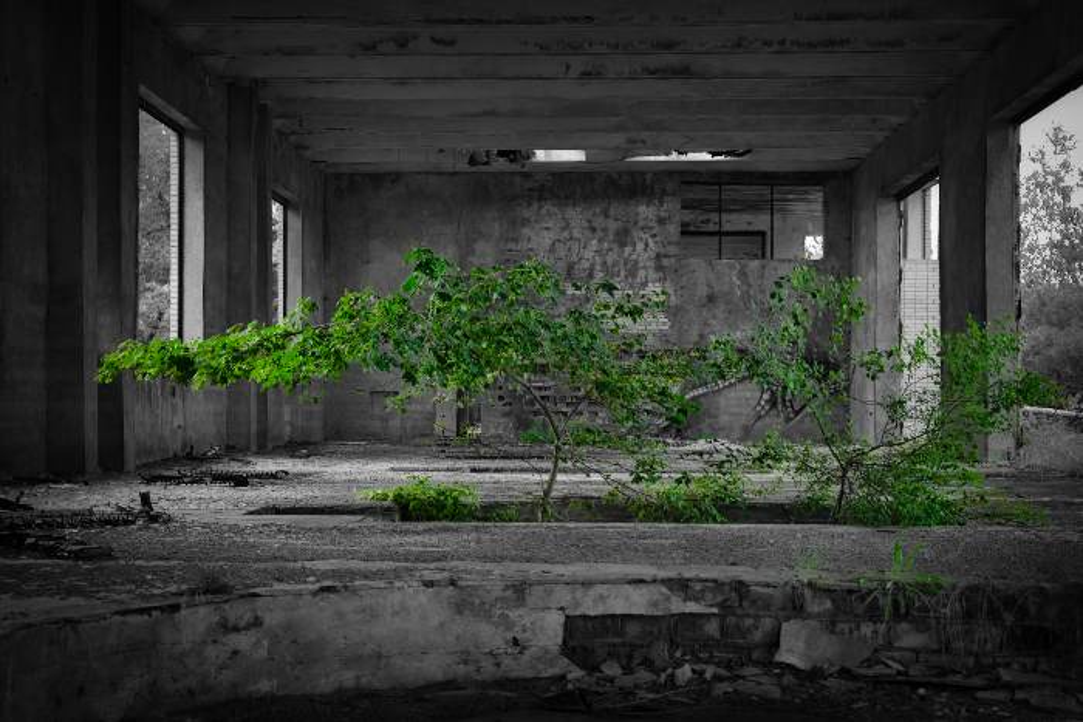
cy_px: 361
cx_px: 542
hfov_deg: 43.6
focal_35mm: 45
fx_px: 1354
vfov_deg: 29.9
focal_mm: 45
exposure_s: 1/160
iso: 250
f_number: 4
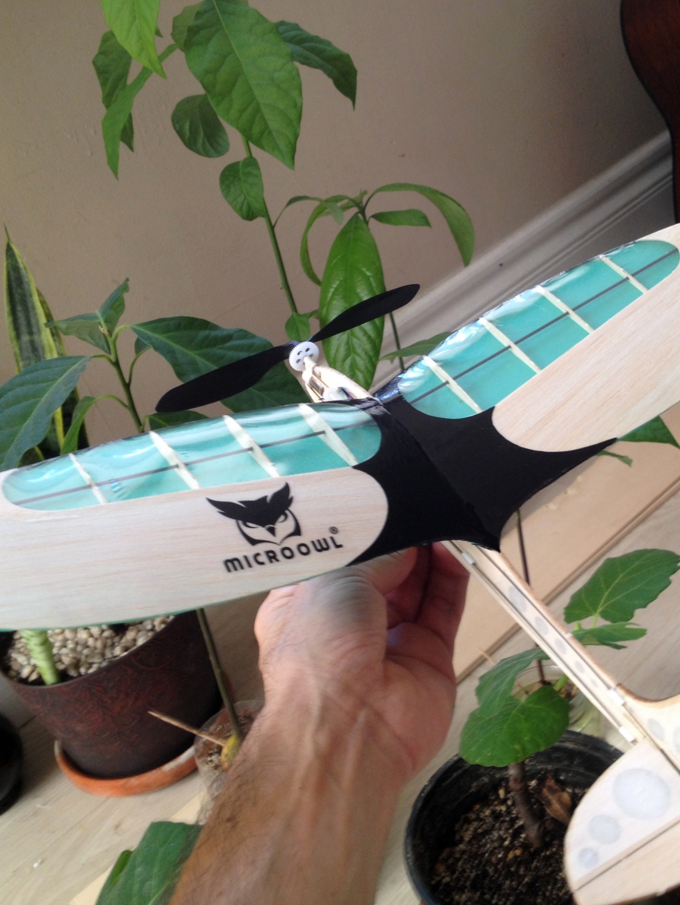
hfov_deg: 30.8
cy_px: 452
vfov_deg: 40.4
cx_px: 408
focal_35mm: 47
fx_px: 1230
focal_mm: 4.28
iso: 50
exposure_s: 1/24
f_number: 2.4
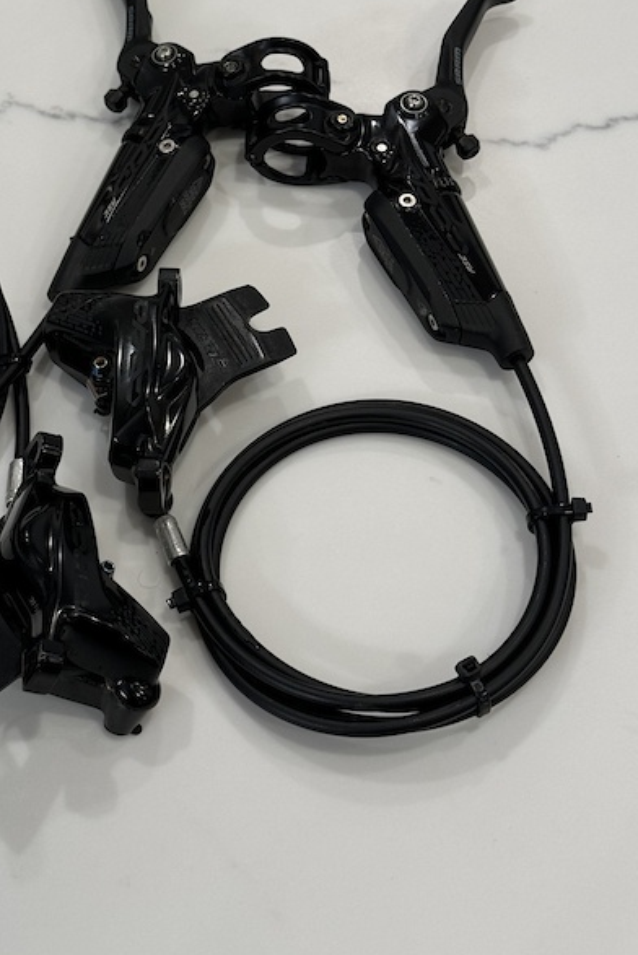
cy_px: 321
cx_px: 202
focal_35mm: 68
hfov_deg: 20.0
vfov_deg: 29.4
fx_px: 1805
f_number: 1.78
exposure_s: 1/60
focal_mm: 6.86
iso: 64
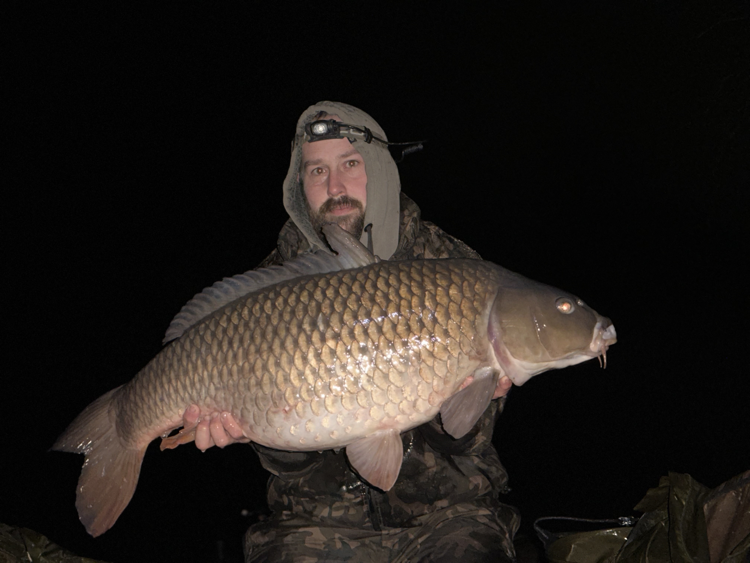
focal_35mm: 48
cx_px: 375
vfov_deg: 30.3
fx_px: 1040
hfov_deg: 39.7
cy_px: 282
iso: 320
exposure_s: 1/4
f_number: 1.78
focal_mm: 6.86
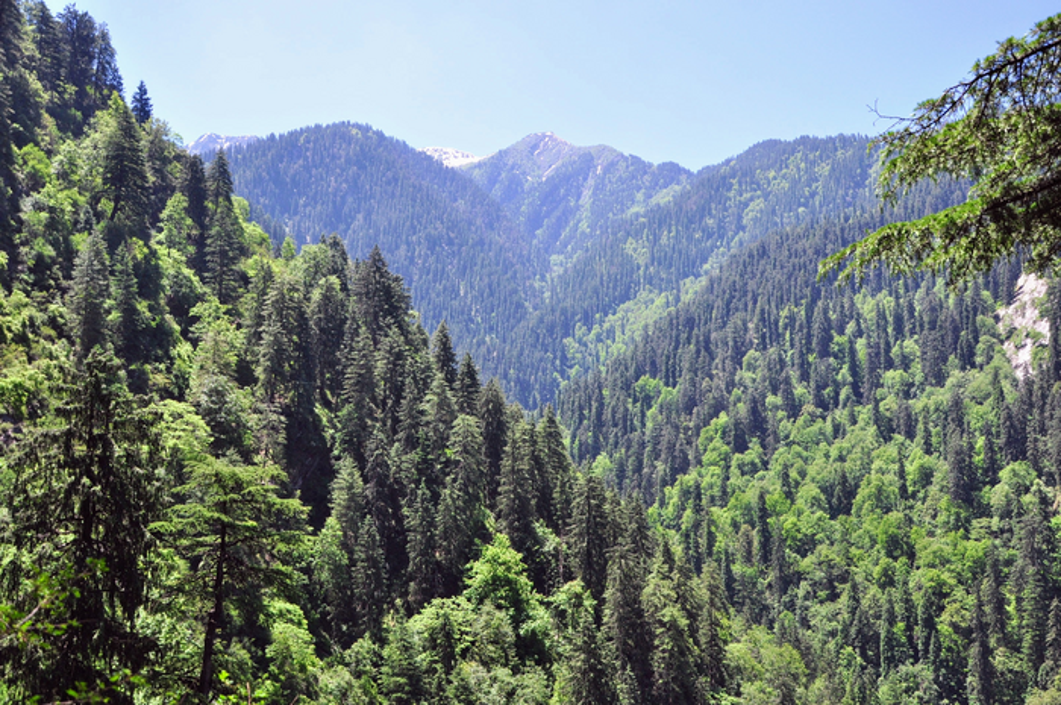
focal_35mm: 32
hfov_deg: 59.5
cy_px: 352
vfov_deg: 41.6
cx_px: 530
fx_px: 927
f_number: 5.6
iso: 400
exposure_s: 1/800
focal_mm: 21
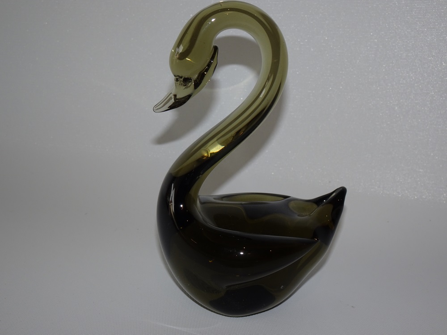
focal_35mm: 48
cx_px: 224
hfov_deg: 39.7
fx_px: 620
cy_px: 168
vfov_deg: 30.3
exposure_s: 1/50
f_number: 4.5
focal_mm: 8.18
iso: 80
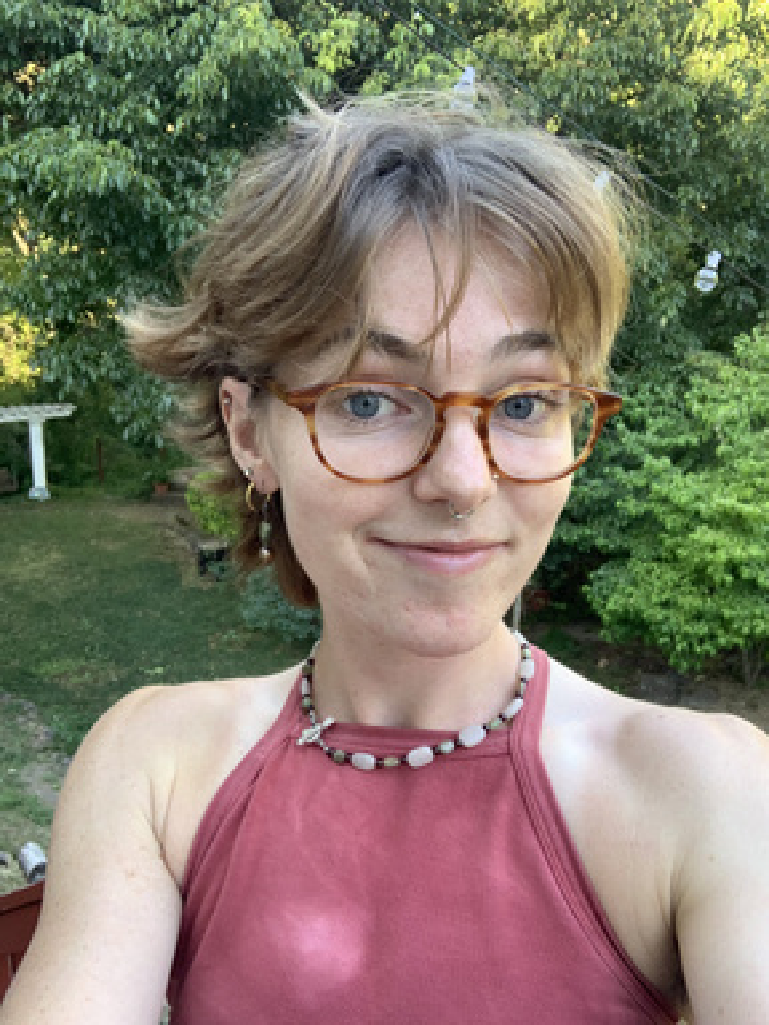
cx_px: 384
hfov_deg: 44.2
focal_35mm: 32
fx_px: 948
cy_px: 512
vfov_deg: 56.8
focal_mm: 2.87
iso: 64
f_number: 2.2
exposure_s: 1/101
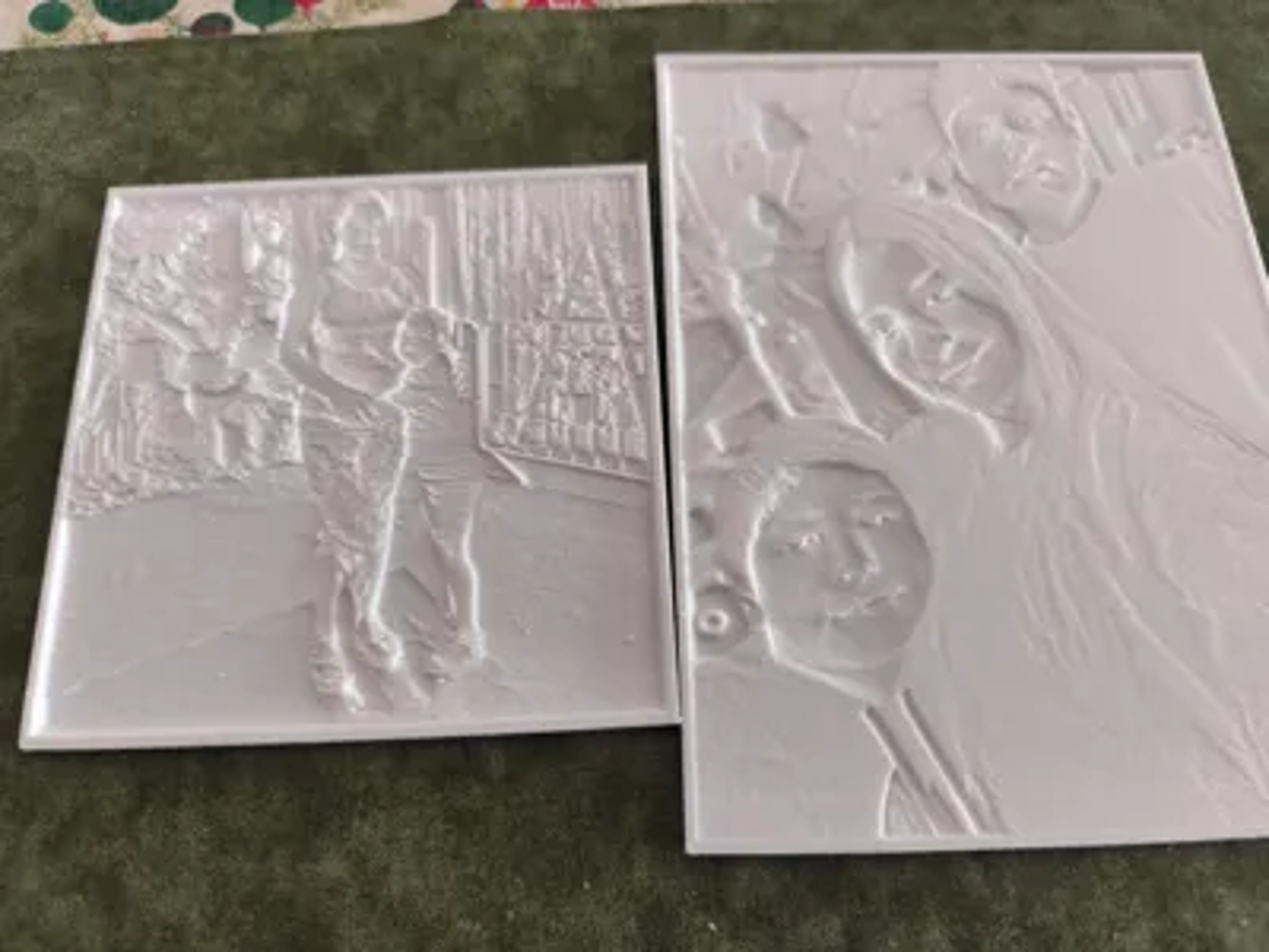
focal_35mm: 23
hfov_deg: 73.9
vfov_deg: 58.9
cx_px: 634
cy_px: 476
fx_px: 843
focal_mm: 6.19
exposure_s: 1/100
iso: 800
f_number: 1.65
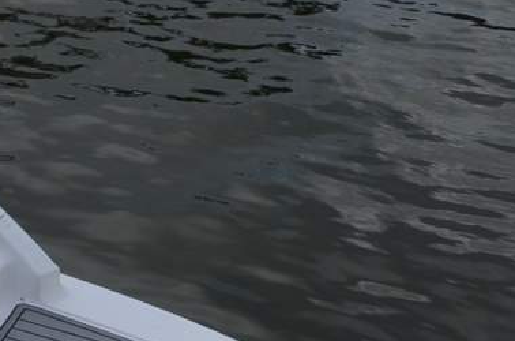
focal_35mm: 84
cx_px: -231
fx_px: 1201
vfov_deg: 14.8
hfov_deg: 21.0
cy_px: 535
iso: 100
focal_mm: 13
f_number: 9
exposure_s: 1/320
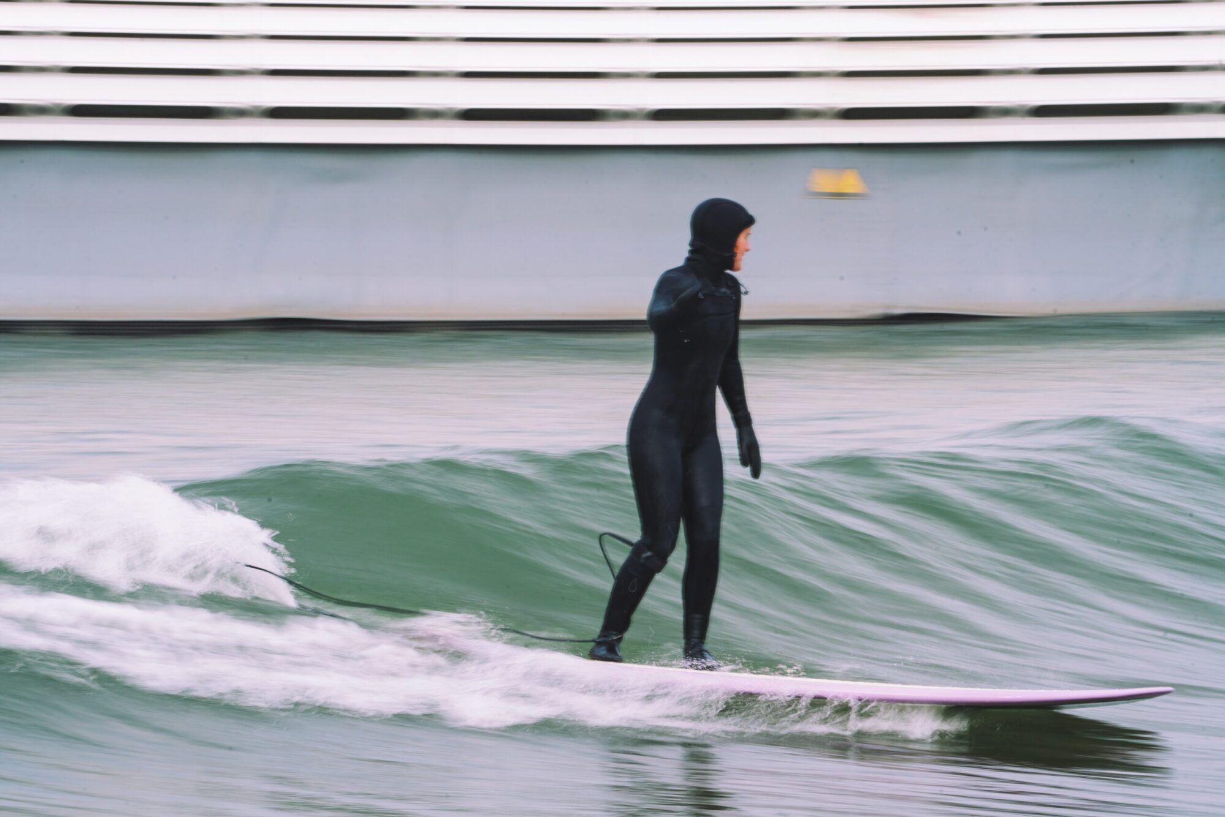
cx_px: 612
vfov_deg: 6.9
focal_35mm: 200
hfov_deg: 10.3
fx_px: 6806
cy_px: 408
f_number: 22
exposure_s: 1/30
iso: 100
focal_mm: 200
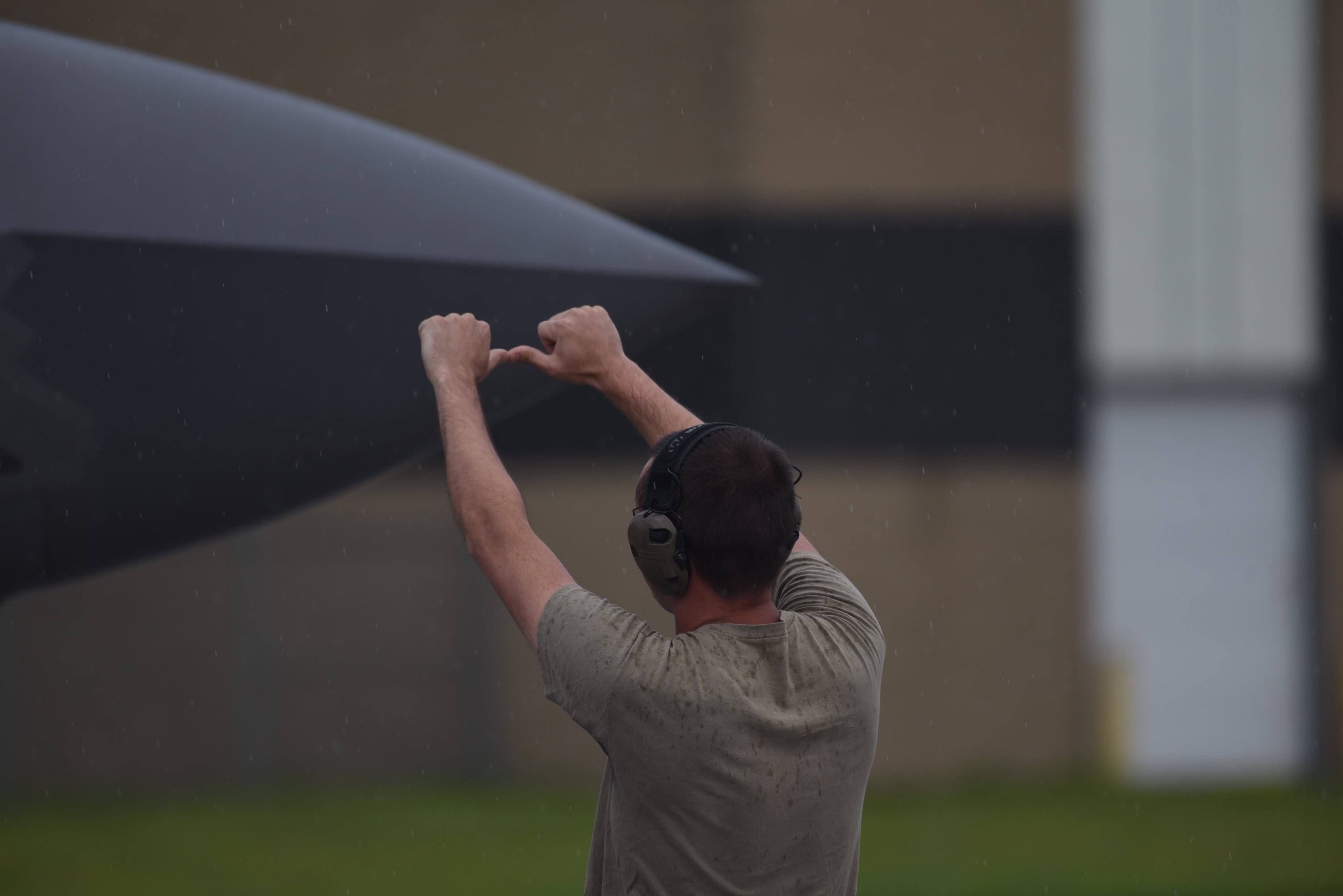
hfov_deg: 4.1
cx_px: 672
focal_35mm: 500
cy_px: 448
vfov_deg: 2.8
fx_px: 18659
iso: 125
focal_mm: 500
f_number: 5.6
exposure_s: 1/800
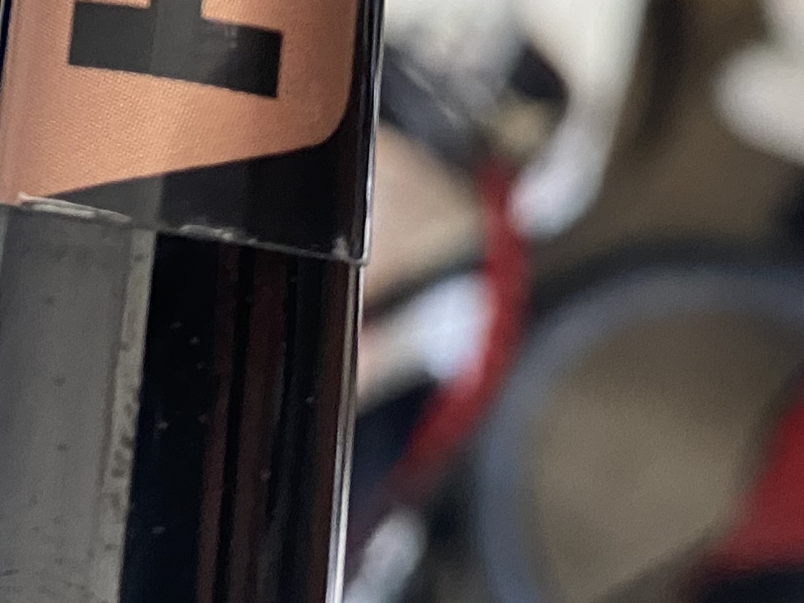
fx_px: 2044
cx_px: -104
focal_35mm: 88
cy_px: -449
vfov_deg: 14.8
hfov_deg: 21.0
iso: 250
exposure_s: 1/60
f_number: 1.8
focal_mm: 4.25
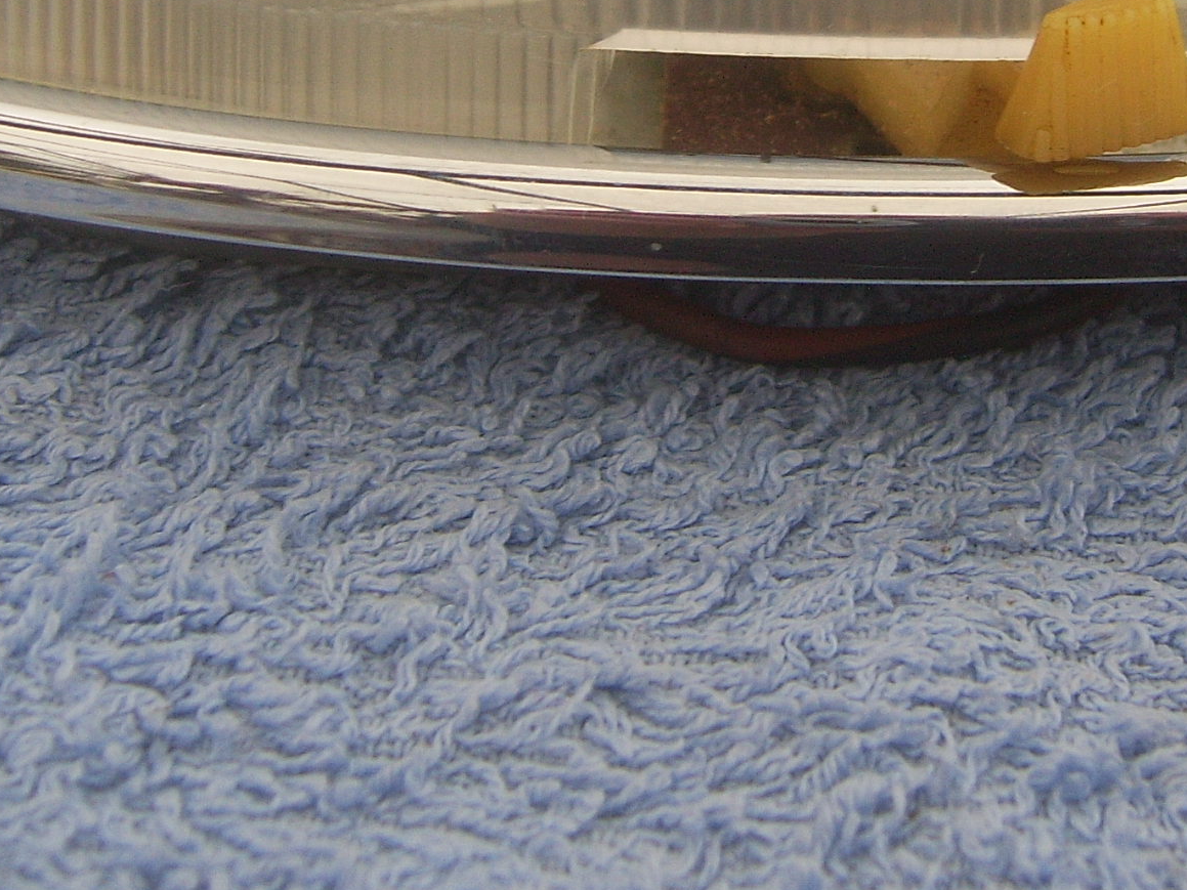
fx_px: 2914
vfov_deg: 17.1
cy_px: 46
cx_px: 791
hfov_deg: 22.9
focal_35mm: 85
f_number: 2.8
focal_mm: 7.8
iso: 50
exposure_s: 1/80
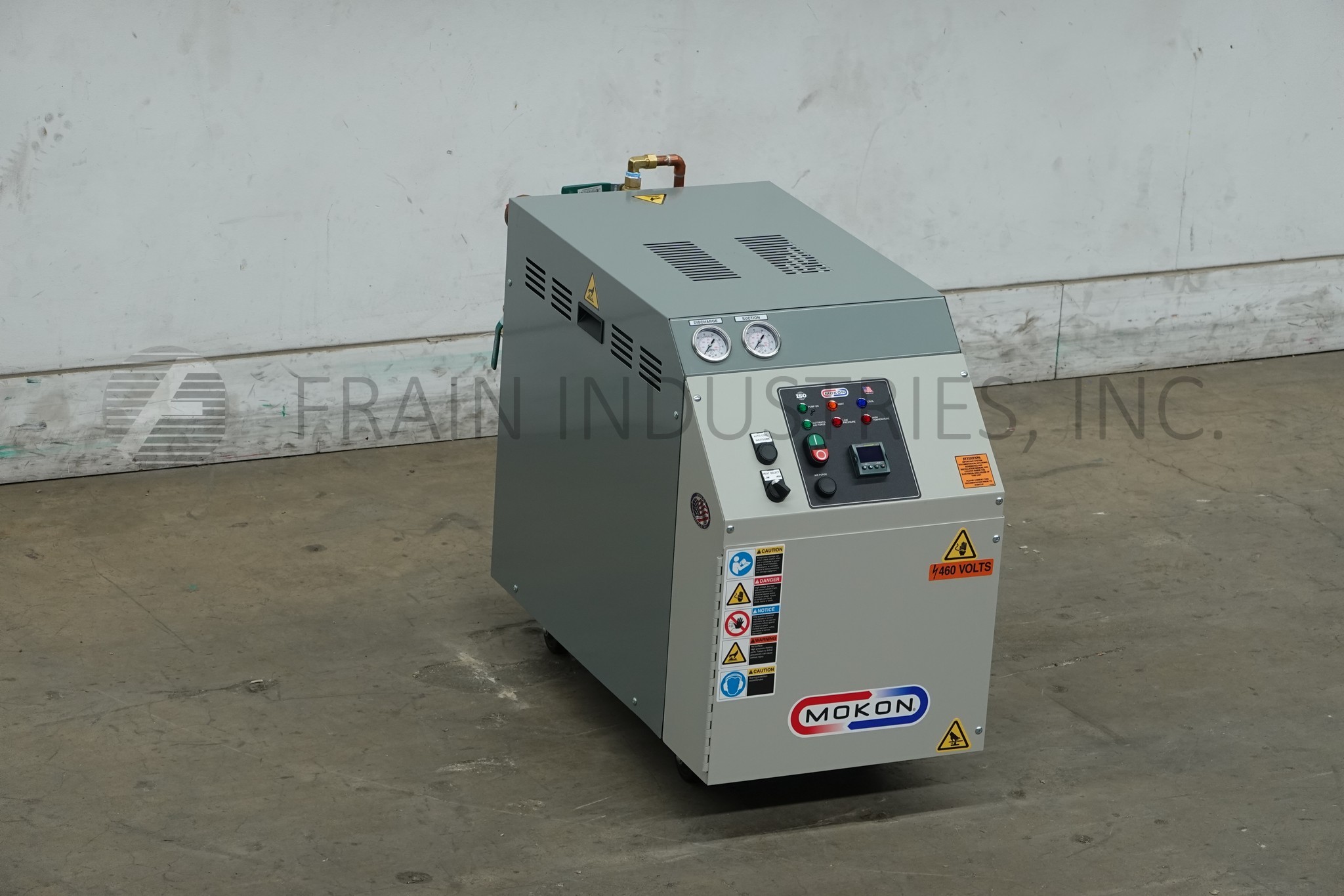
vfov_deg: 11.7
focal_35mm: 117
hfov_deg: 17.5
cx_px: 672
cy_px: 448
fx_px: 4367
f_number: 4.5
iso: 400
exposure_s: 1/125
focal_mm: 42.74
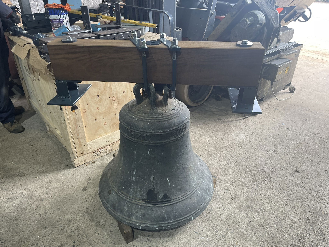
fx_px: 238
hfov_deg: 69.4
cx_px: 164
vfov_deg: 54.9
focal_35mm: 25
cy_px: 124
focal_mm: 5.1
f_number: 1.6
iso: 80
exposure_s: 1/121
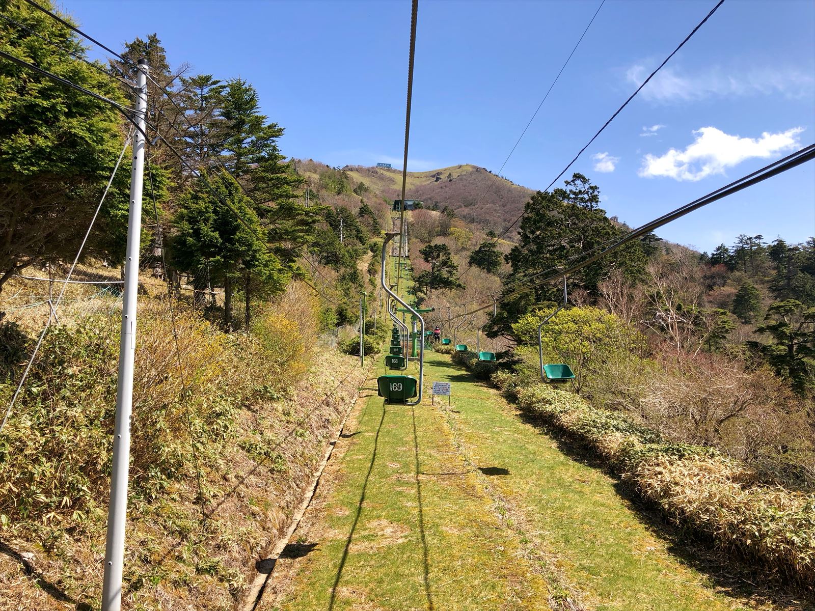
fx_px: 659
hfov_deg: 63.4
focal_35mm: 28
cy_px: 306
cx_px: 408
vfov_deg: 49.7
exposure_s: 1/1263
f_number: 1.8
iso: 20
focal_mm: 3.99
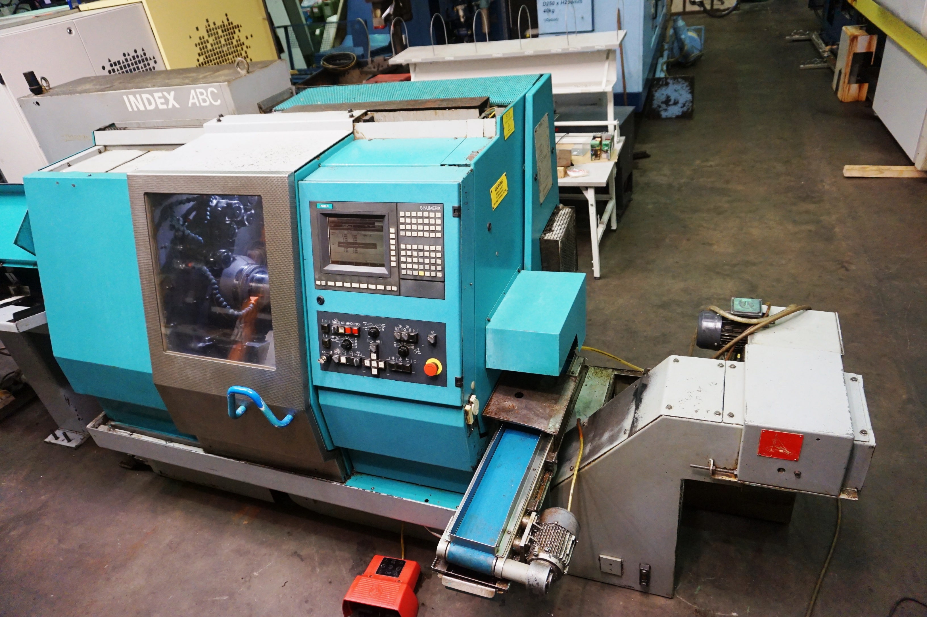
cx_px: 464
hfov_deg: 73.8
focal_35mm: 24
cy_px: 308
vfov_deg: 53.1
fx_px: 618
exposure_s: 1/160
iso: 1600
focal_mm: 16
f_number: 3.5
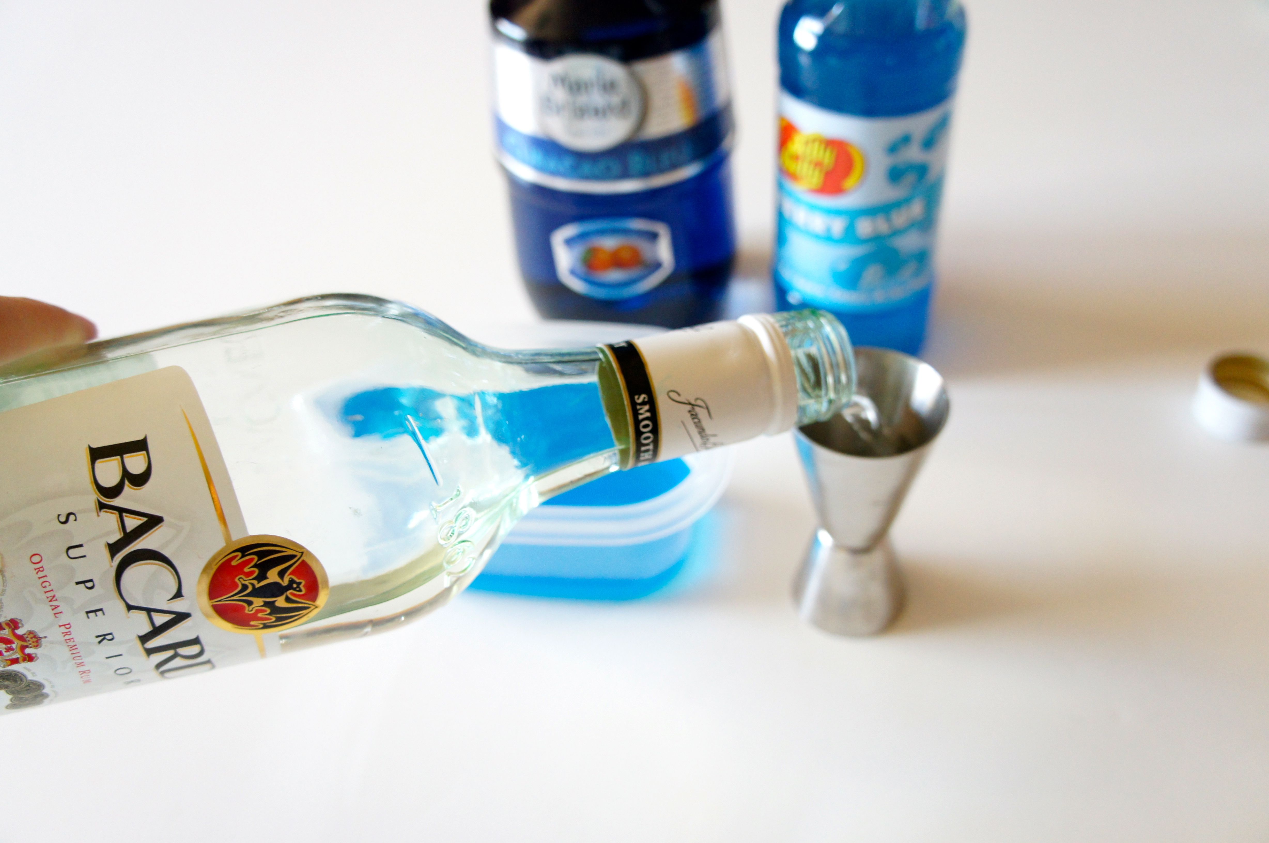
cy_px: 422
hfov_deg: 62.0
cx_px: 634
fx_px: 1056
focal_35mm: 30
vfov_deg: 43.5
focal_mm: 20
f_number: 3.5
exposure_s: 1/50
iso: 1600
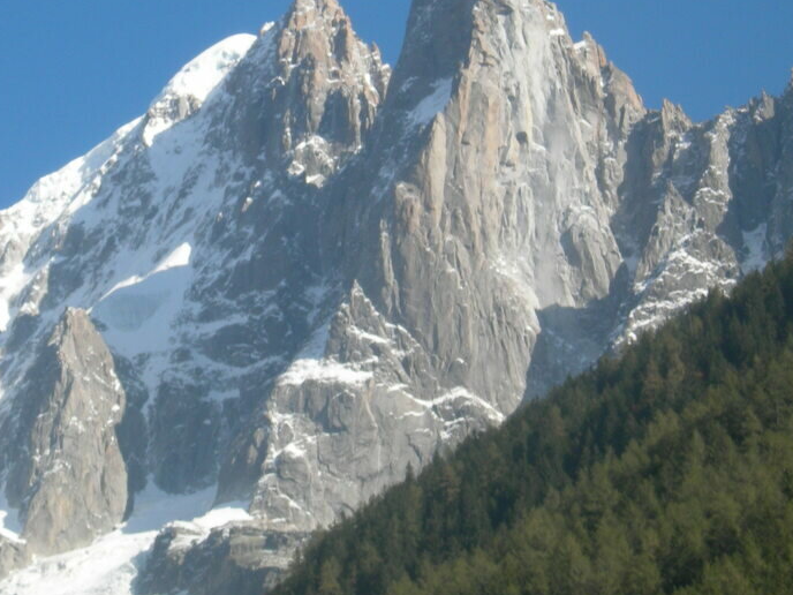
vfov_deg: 7.5
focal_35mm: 197
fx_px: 4513
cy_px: 254
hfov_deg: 10.0
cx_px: 258
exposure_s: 1/150
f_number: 8.2
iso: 50
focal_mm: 23.4
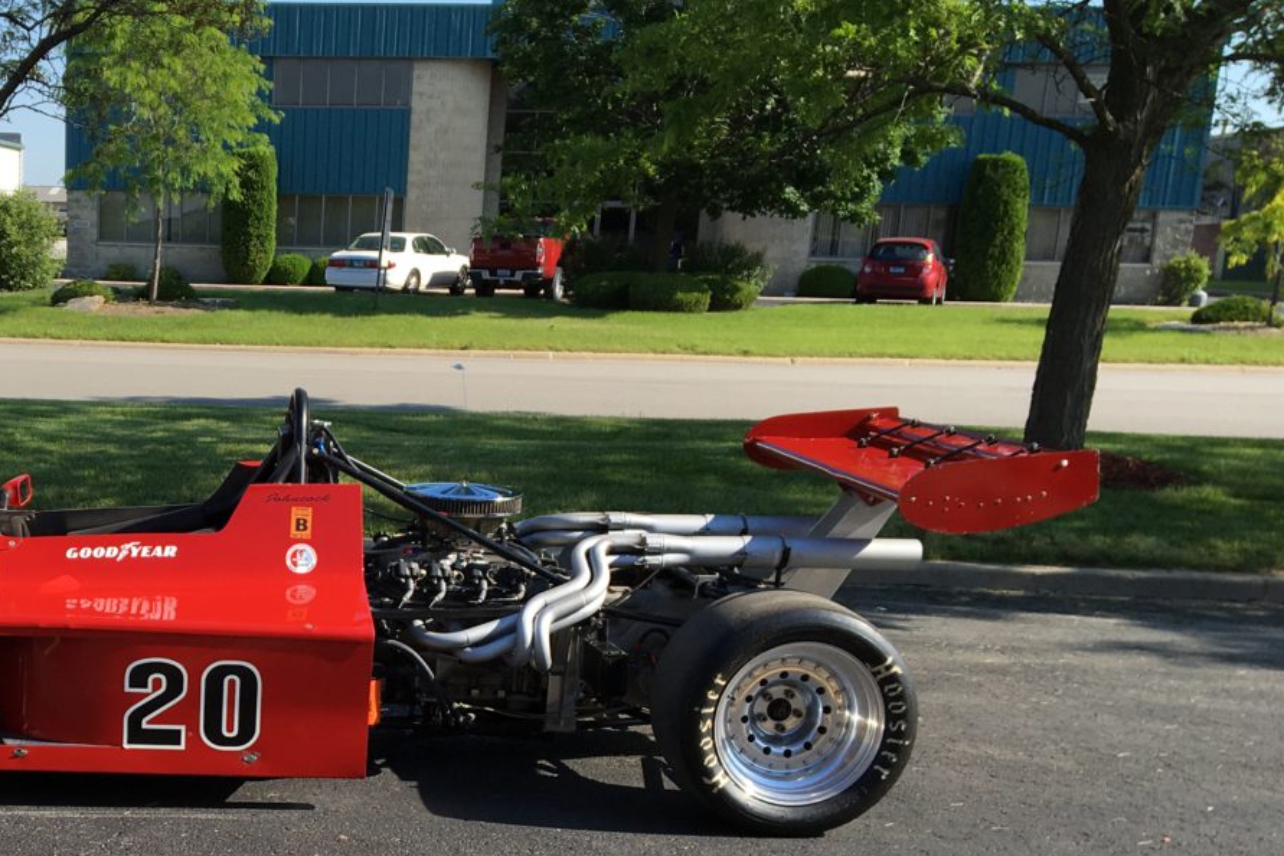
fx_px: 1855
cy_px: 713
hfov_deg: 36.4
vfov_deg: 25.4
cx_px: 192
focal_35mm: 52
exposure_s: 1/864
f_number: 2.2
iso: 25
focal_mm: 4.15
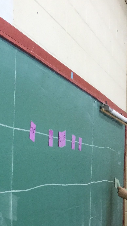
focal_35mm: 80
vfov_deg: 25.9
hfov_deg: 13.4
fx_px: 479
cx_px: -110
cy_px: 189
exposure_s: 1/30
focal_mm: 3.3
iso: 50
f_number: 2.4
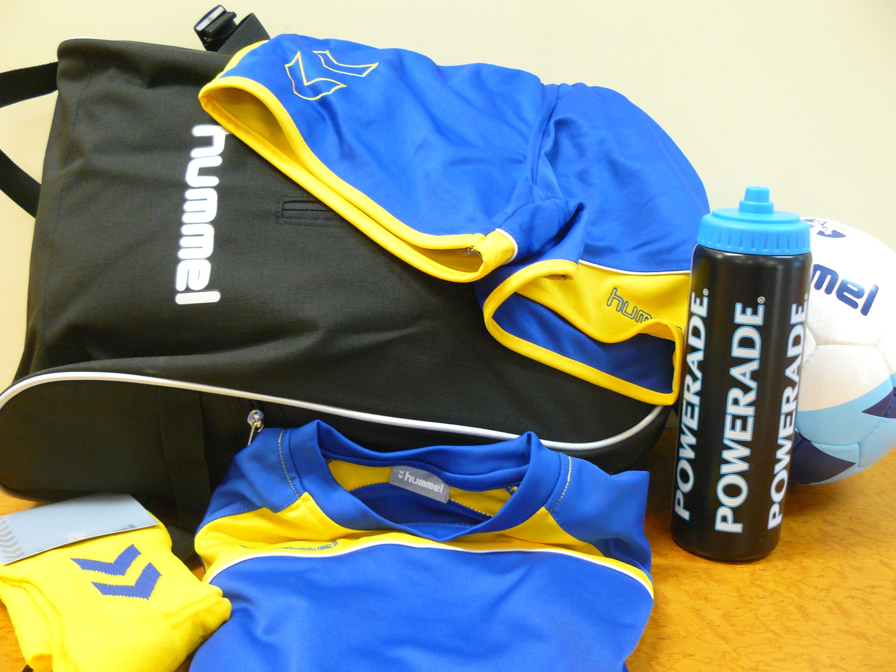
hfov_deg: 51.4
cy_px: 336
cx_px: 448
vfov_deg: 39.7
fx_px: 932
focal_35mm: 36
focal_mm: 6
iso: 200
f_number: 2.8
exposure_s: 1/10
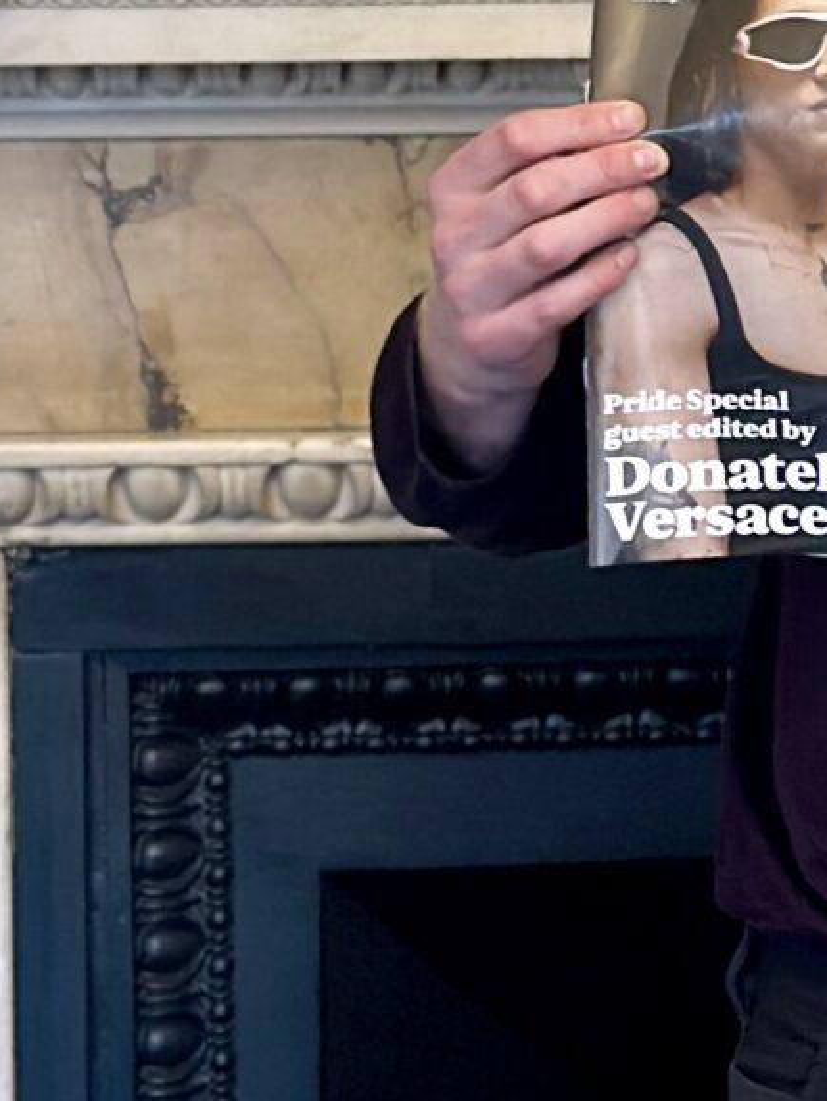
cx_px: 1180
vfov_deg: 9.1
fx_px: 6812
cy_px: -215
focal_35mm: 214
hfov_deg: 6.9
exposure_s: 1/33
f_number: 1.78
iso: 250
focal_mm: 6.86
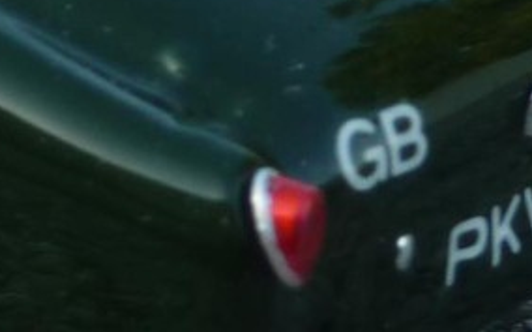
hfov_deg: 8.1
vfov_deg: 5.2
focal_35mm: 251
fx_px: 3636
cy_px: -214
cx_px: -365
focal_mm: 7.9
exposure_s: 1/100
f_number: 3.8
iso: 80
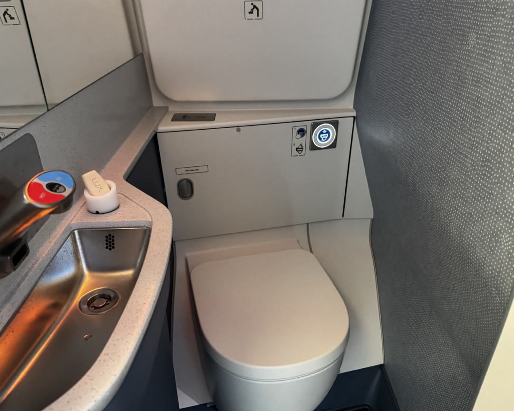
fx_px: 396
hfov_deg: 66.0
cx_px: 254
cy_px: 200
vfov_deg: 54.9
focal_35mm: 26
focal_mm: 6.76
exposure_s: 1/52
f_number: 1.78
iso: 500
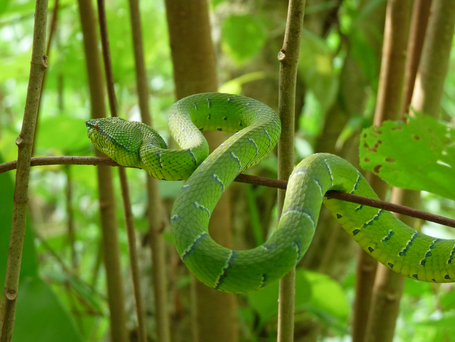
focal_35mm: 117
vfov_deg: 12.7
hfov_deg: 16.8
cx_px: 228
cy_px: 171
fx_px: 1538
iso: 320
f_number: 3.6
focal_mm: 20.8
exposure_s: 1/40
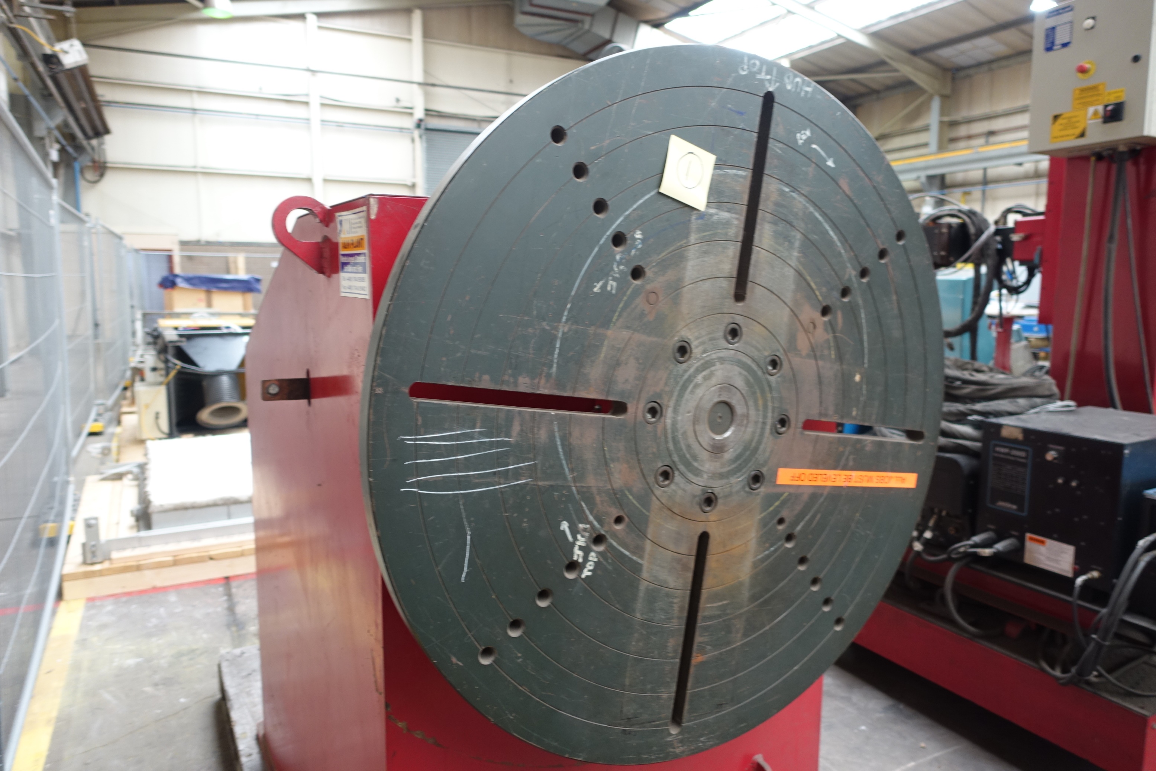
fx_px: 771
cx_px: 578
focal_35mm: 24
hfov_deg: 73.7
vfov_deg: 53.1
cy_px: 386
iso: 250
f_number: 1.8
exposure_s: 1/30
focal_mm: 8.8
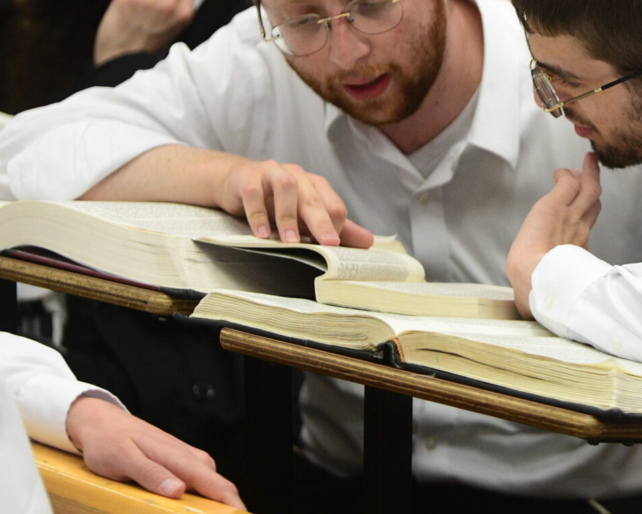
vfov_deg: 6.1
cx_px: 573
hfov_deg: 7.6
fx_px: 4827
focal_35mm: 254
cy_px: 34
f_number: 2.8
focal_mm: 100
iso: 2000
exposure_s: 1/1250
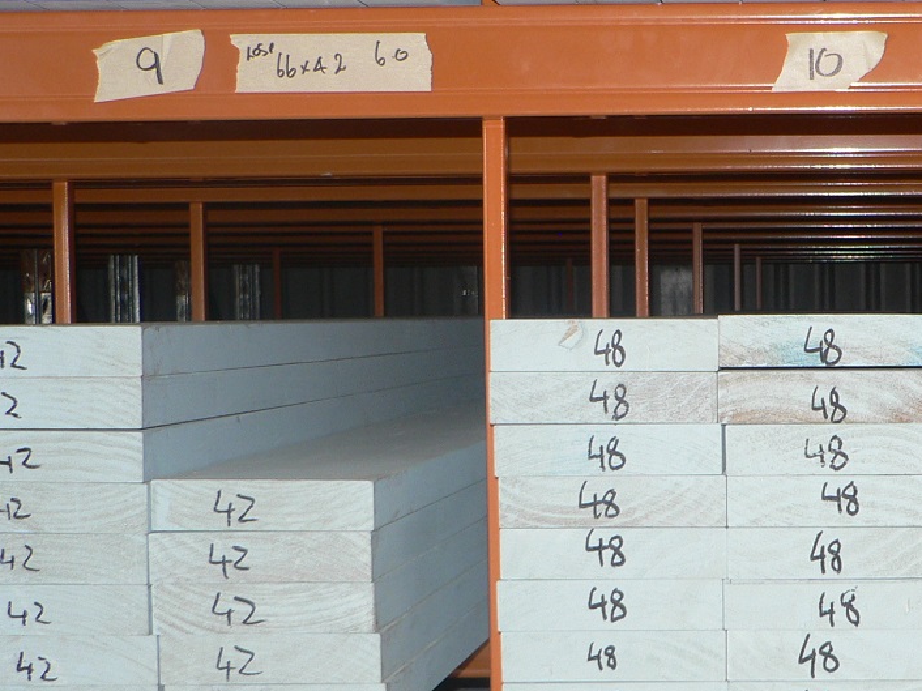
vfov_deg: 17.3
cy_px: 413
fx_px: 2263
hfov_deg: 22.4
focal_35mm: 85
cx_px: 847
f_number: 2.8
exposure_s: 1/60
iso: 80
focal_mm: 7.5
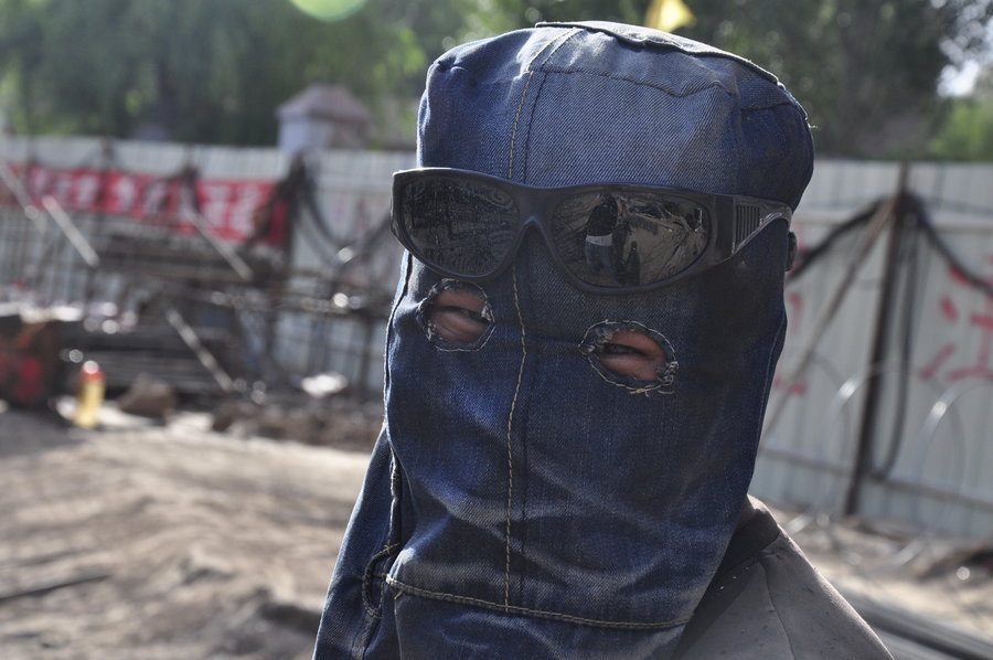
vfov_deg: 17.5
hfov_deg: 26.0
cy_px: 330
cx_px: 496
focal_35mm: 78
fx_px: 2149
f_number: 8
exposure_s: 1/400
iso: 400
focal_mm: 52
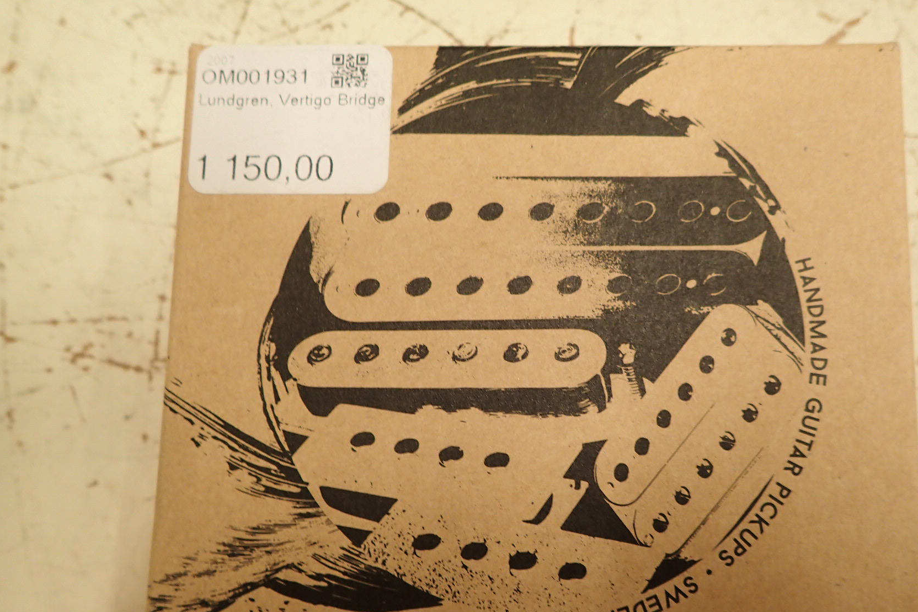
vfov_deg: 43.1
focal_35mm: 30
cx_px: 520
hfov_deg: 61.7
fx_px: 765
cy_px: 397
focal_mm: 4.5
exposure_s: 1/60
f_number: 2
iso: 160
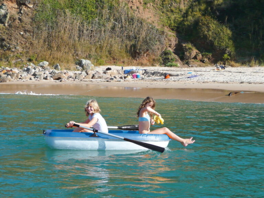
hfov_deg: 19.1
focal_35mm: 103
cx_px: 132
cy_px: 99
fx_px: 786
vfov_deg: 14.4
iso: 100
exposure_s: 1/400
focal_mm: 16.9
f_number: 4.7
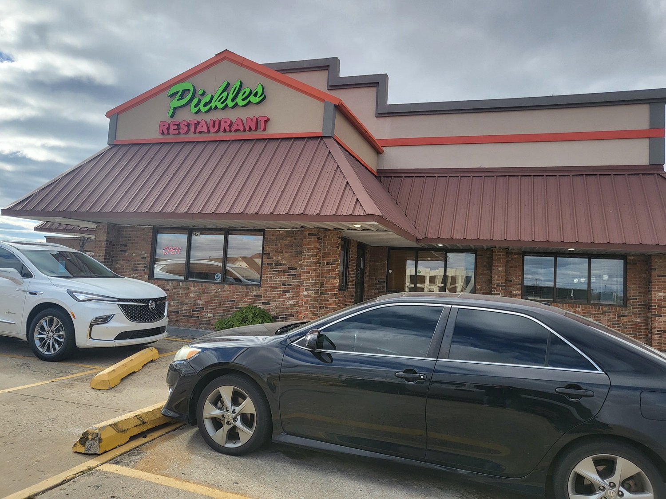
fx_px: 500
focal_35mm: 26
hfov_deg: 67.3
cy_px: 250
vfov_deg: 53.1
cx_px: 333
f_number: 1.8
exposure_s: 1/2000
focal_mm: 4.25
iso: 50
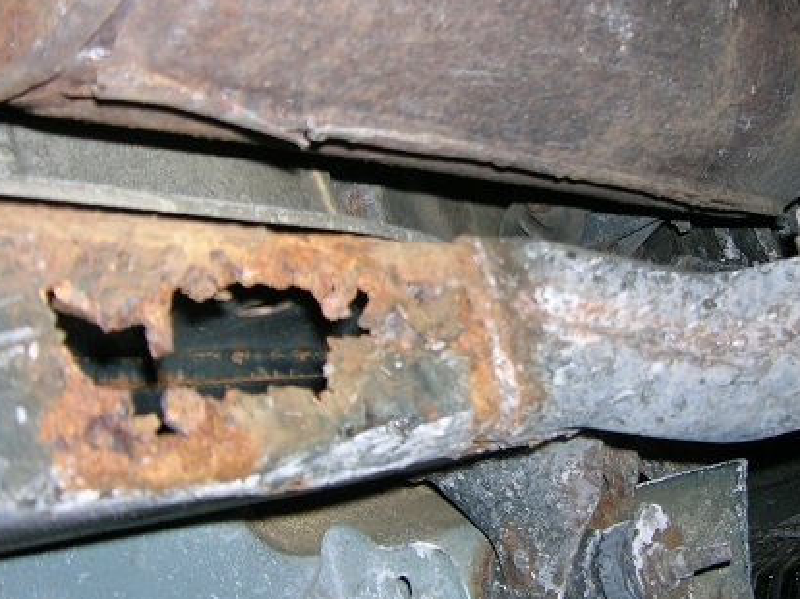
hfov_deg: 40.0
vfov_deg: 30.8
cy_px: 253
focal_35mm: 47
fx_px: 1086
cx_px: 526
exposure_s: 1/60.1
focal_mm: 5.7
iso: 50
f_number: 2.9
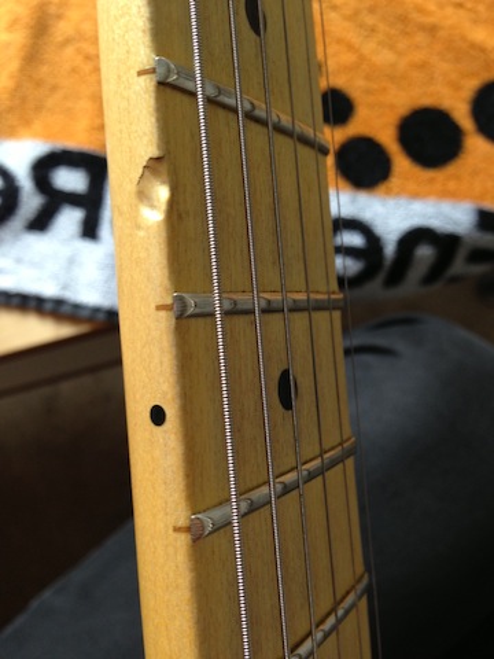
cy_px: 330
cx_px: 247
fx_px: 628
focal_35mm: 33
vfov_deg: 55.4
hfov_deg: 42.9
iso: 100
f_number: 2.4
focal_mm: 4.13
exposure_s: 1/20
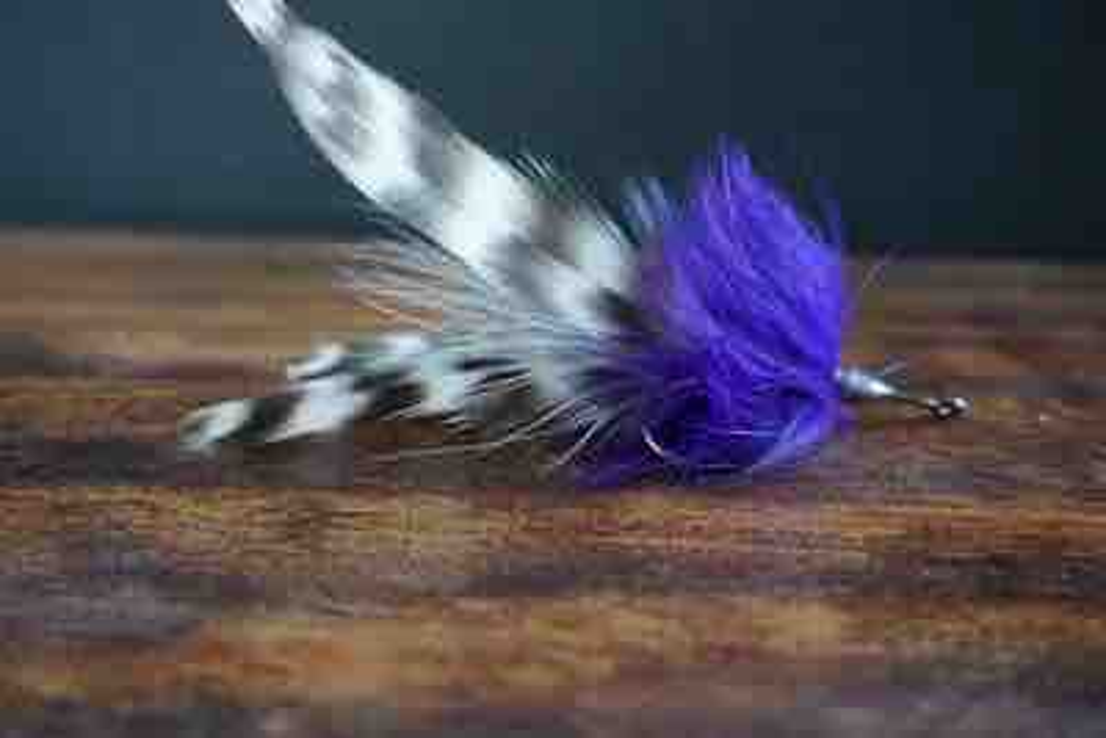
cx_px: 553
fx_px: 1291
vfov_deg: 31.9
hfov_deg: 46.4
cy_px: 369
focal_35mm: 42
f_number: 4.5
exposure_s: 1/60
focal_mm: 28
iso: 3200
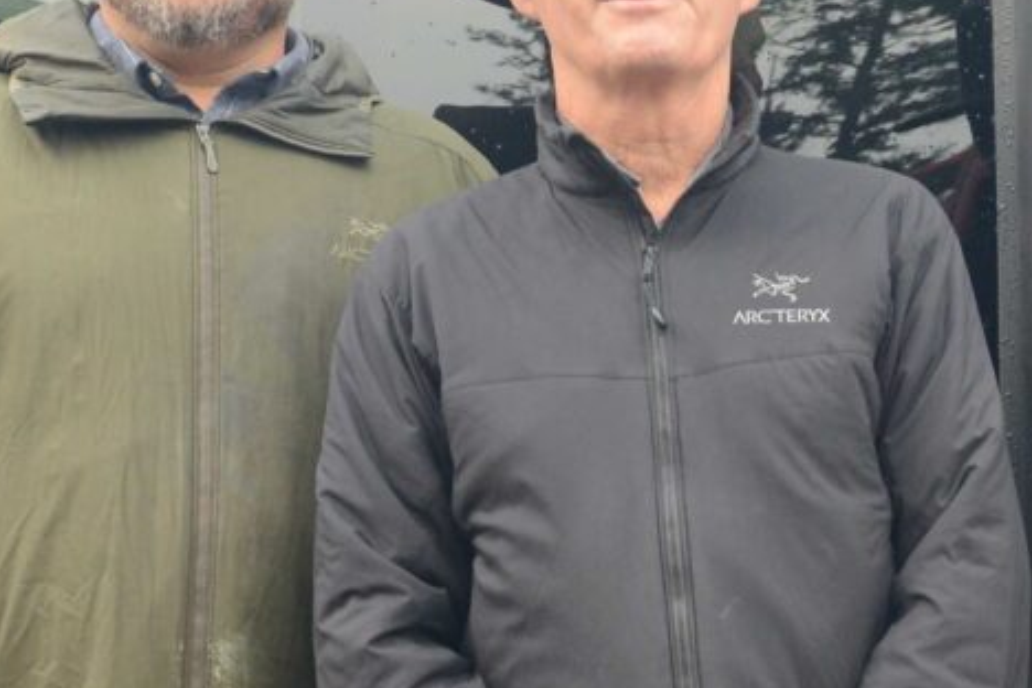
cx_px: 926
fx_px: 3010
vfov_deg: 13.0
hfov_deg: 19.1
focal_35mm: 105
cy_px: 486
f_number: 5
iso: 1000
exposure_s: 1/200
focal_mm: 24
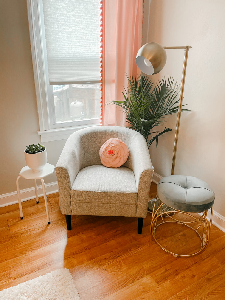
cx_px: 112
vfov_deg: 67.3
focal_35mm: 26
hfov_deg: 53.1
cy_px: 150
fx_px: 225
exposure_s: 1/60
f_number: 1.6
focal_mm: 4.2
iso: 100
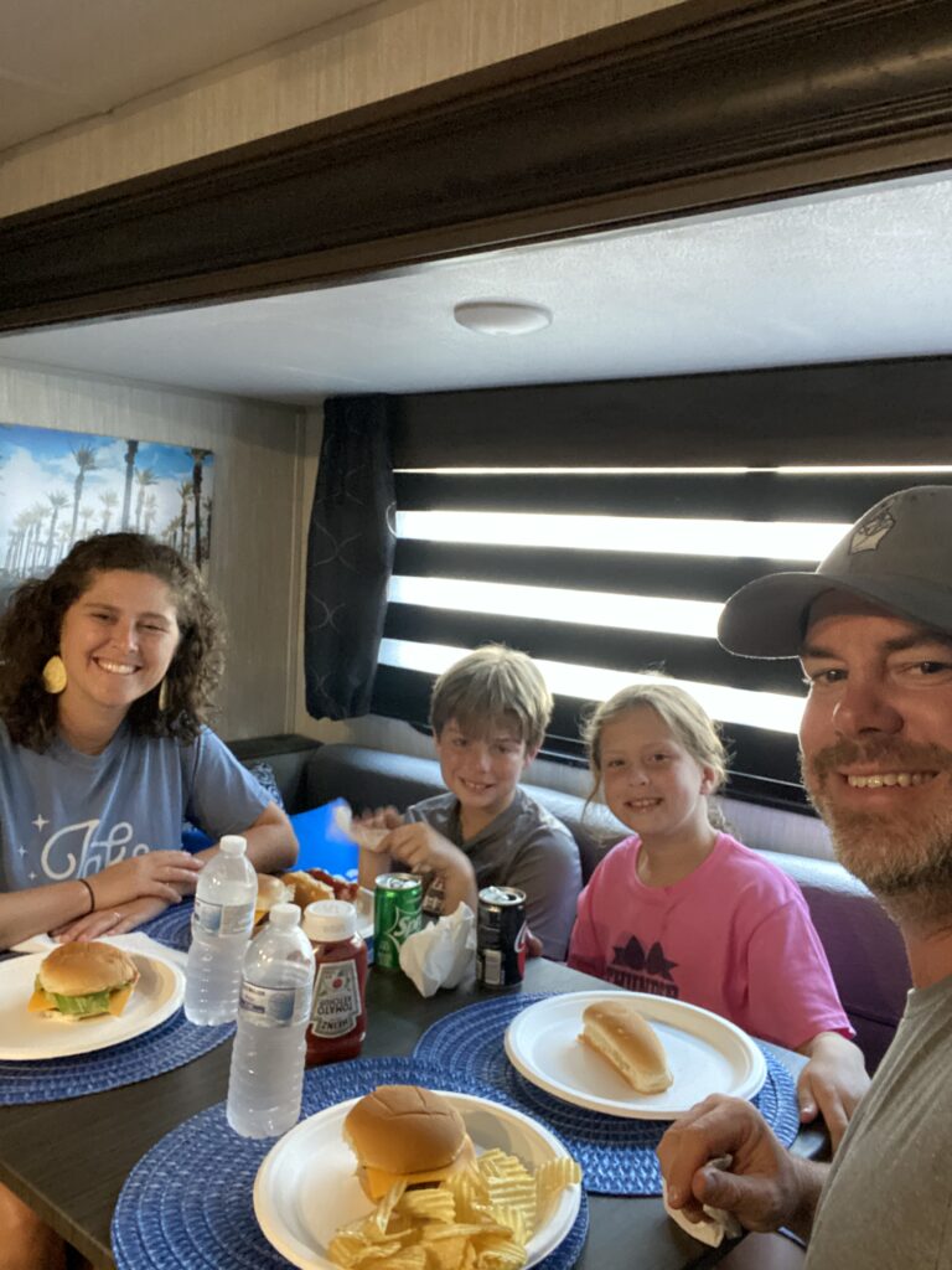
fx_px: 1100
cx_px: 476
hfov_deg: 46.8
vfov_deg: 60.0
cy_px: 635
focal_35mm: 30
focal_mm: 2.71
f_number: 2.2
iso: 640
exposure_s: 1/30
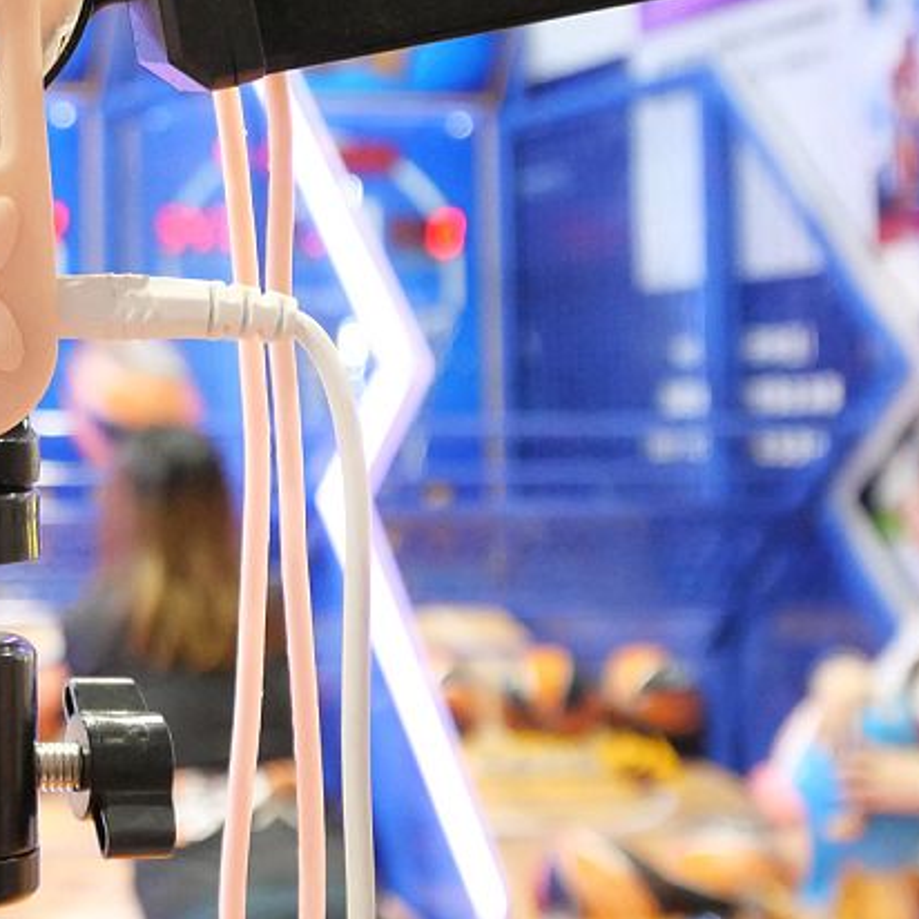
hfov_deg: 21.3
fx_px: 2163
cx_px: -332
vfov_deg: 24.0
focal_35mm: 72
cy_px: 390
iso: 3200
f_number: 4
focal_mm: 14
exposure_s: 1/50
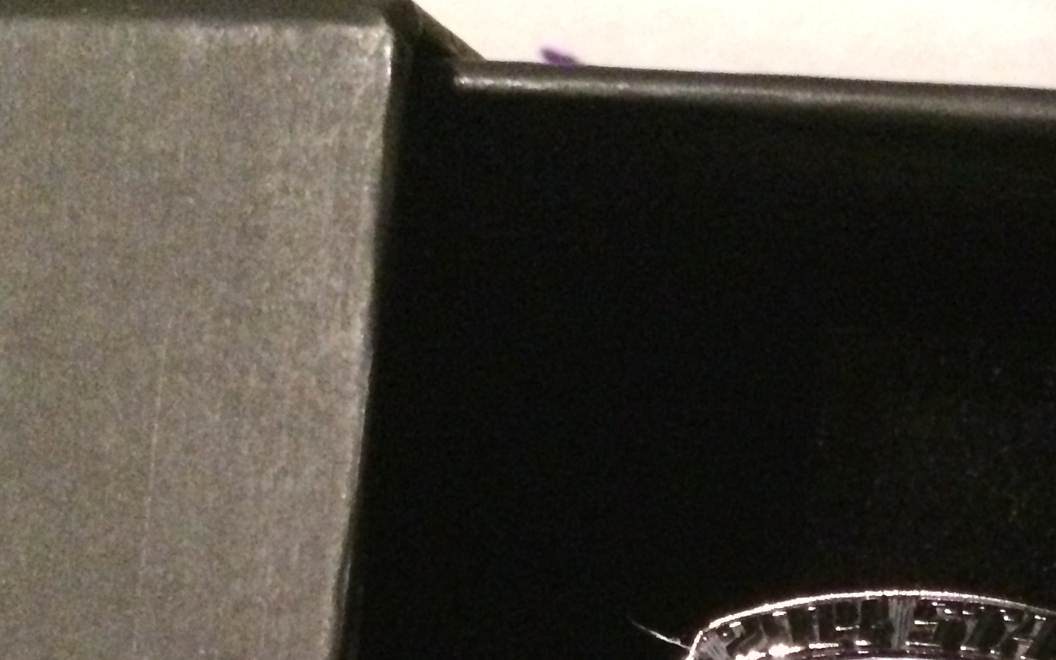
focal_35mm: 75
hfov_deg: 26.9
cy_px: 874
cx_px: 875
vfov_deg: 16.4
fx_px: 2158
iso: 800
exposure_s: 1/15
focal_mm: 4.12
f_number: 2.2
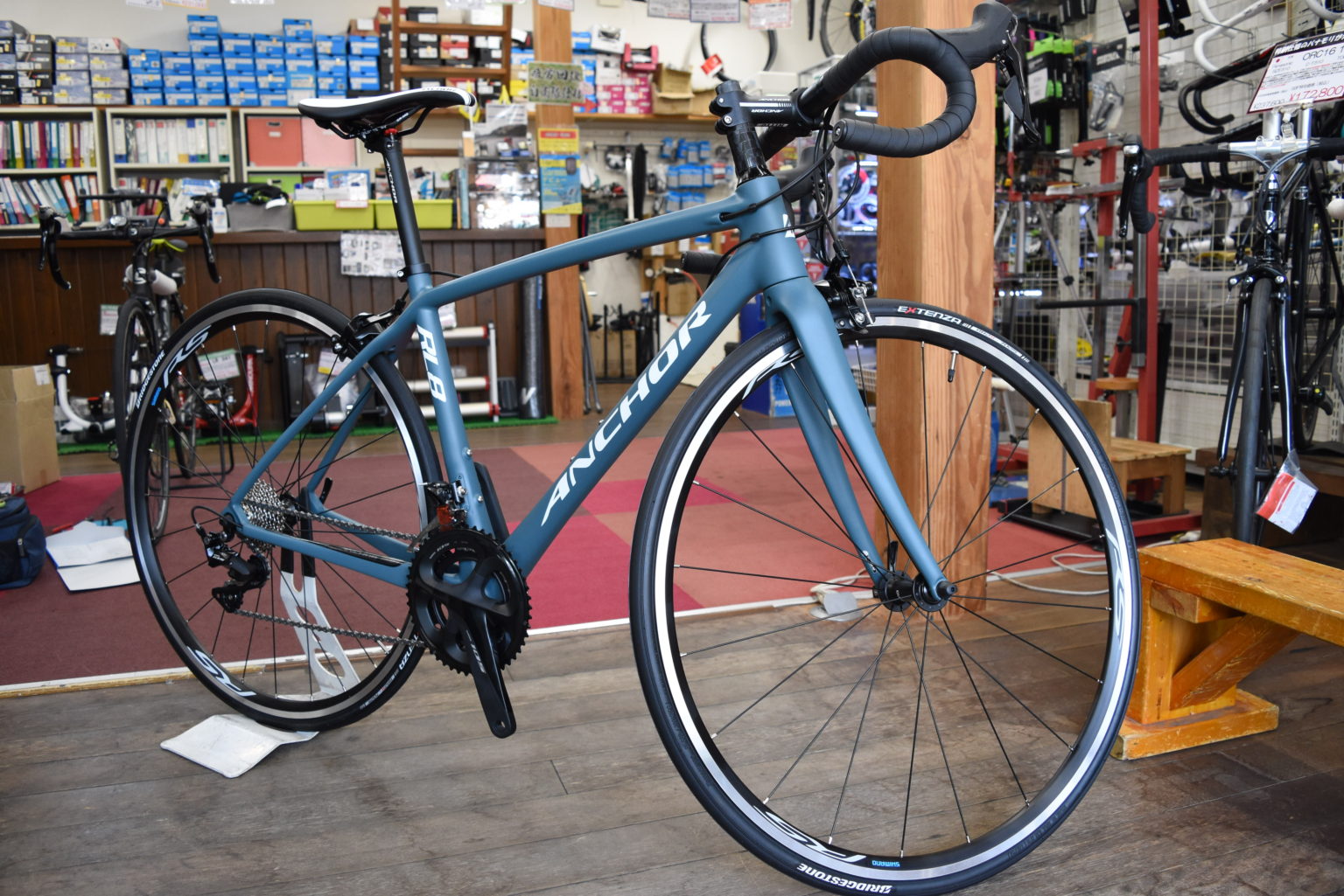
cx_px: 672
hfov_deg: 67.4
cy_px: 448
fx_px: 1008
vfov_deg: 48.0
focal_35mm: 27
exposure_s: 1/125
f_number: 4.5
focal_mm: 18
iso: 800
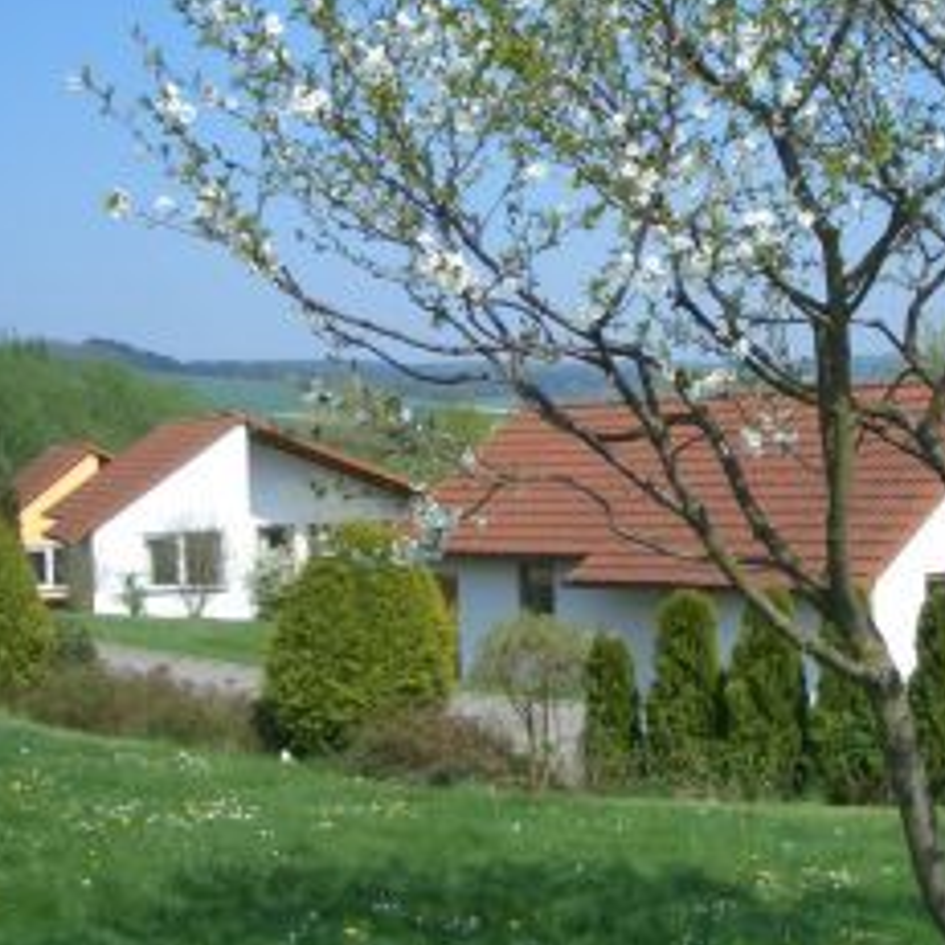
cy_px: 342
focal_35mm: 67
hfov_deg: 25.6
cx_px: 646
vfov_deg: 25.6
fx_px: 2069
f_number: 4.3
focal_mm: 5.8
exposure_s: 1/500
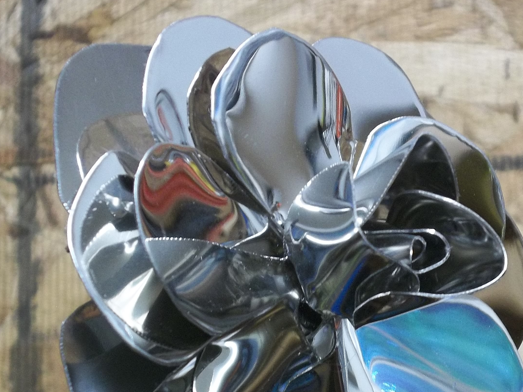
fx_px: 2221
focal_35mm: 147
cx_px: 404
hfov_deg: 13.4
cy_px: 303
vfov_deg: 10.1
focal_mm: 13.2
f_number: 3.9
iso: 160
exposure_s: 1/8
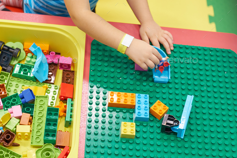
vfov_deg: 16.3
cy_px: 79
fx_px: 553
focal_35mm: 84
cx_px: 118
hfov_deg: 24.2
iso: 800
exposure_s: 1/80
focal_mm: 56
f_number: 3.6
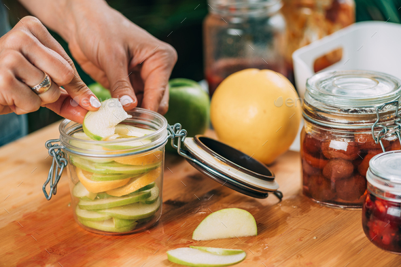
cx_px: 200
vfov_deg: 13.0
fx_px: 1169
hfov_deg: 19.5
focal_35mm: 105
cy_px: 134
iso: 64
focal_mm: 105
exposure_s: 1/160
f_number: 4
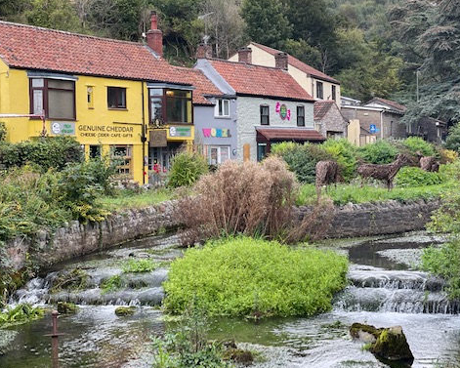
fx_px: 940
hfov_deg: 27.4
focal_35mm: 69
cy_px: 139
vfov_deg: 22.1
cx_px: 282
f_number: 2
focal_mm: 6
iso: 32
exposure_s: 1/122
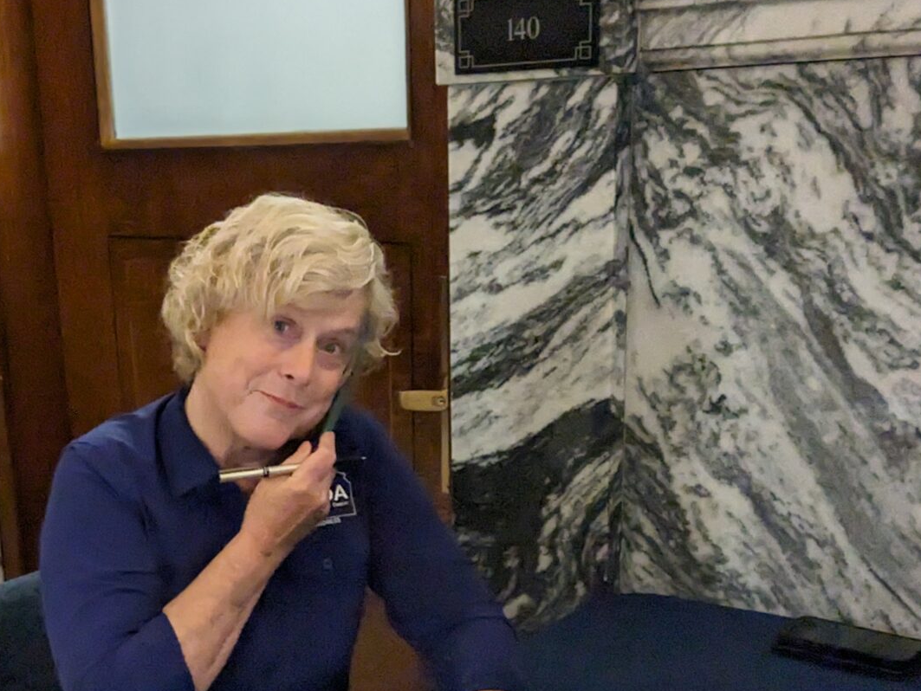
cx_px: 239
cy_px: 543
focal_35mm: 52
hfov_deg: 36.0
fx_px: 1384
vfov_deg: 27.5
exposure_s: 1/120
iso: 860
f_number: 1.73
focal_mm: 4.38
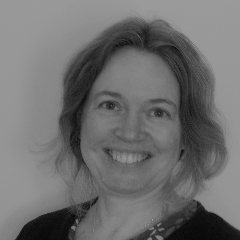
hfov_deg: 12.7
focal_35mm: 137
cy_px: 120
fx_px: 1075
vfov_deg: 12.7
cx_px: 128
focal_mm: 20.9
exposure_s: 1/10
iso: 1600
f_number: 5.2
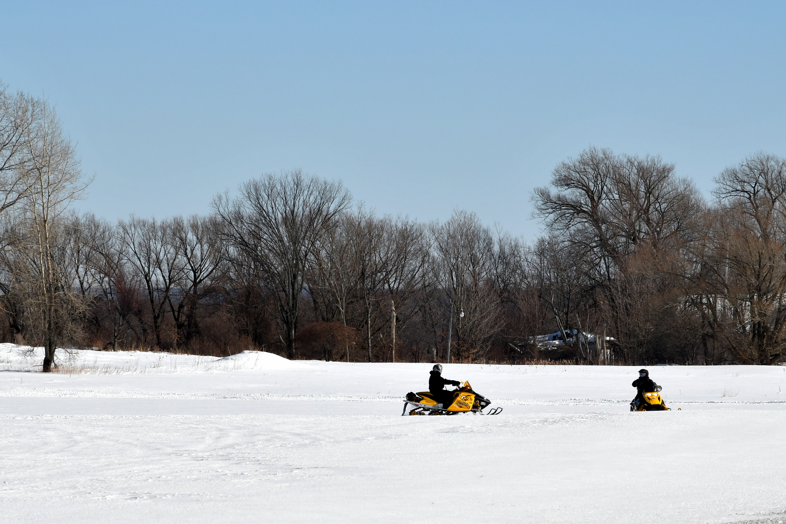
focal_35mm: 180
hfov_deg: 11.4
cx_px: 393
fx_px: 3931
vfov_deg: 7.6
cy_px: 262
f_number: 9
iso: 100
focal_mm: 120
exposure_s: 1/800
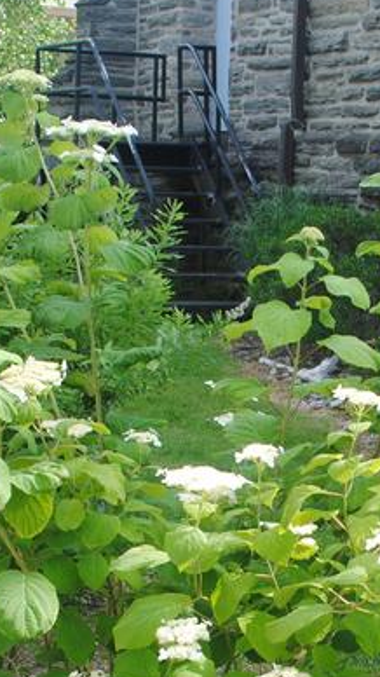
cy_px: 557
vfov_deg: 25.7
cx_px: 321
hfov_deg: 14.8
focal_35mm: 81
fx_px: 1452
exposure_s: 1/125
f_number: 5.6
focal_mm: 20
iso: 140
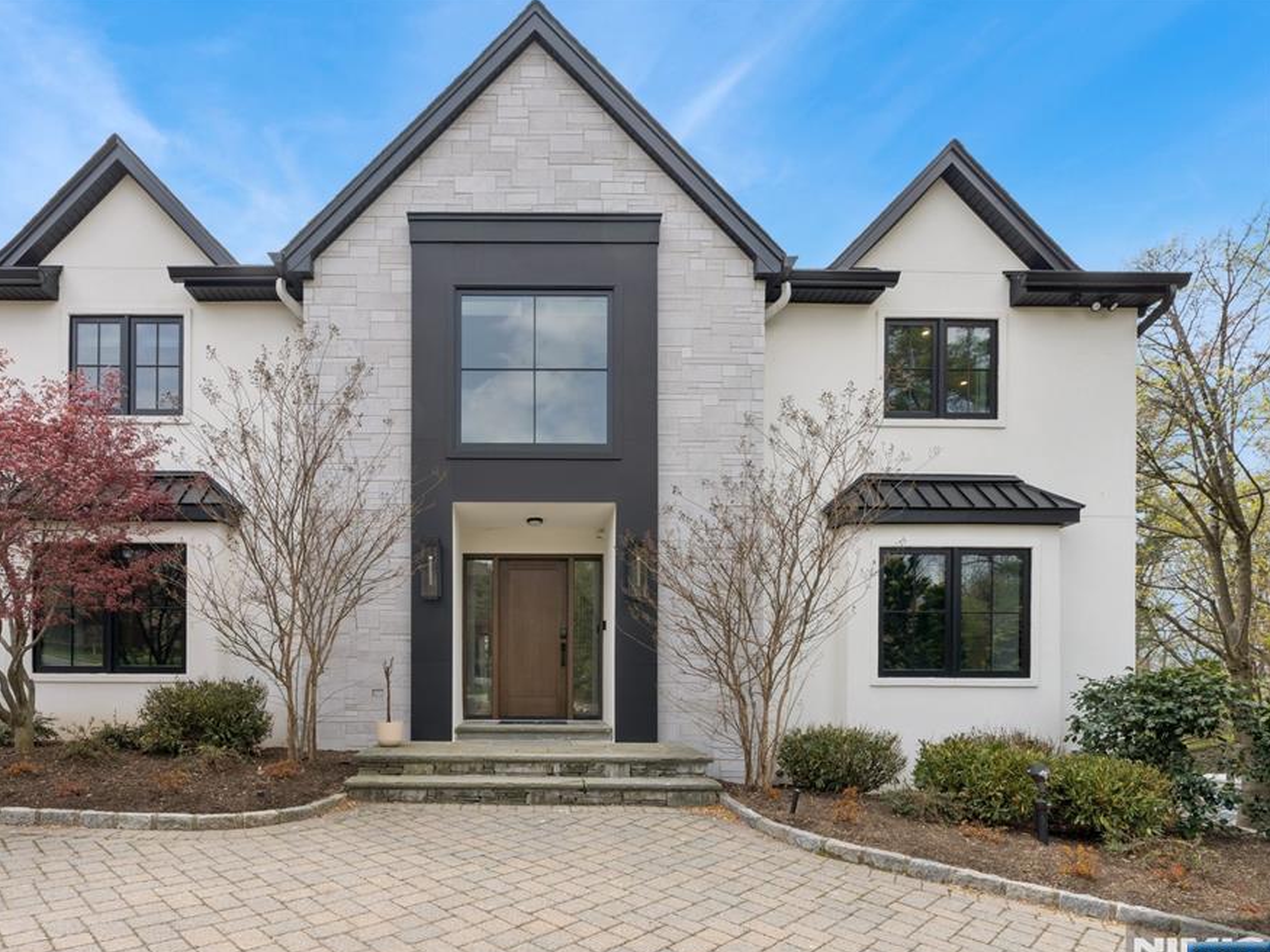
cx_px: 531
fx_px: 660
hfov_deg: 87.0
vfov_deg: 71.6
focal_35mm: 18
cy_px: 488
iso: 100
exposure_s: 1/125
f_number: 11
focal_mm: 16
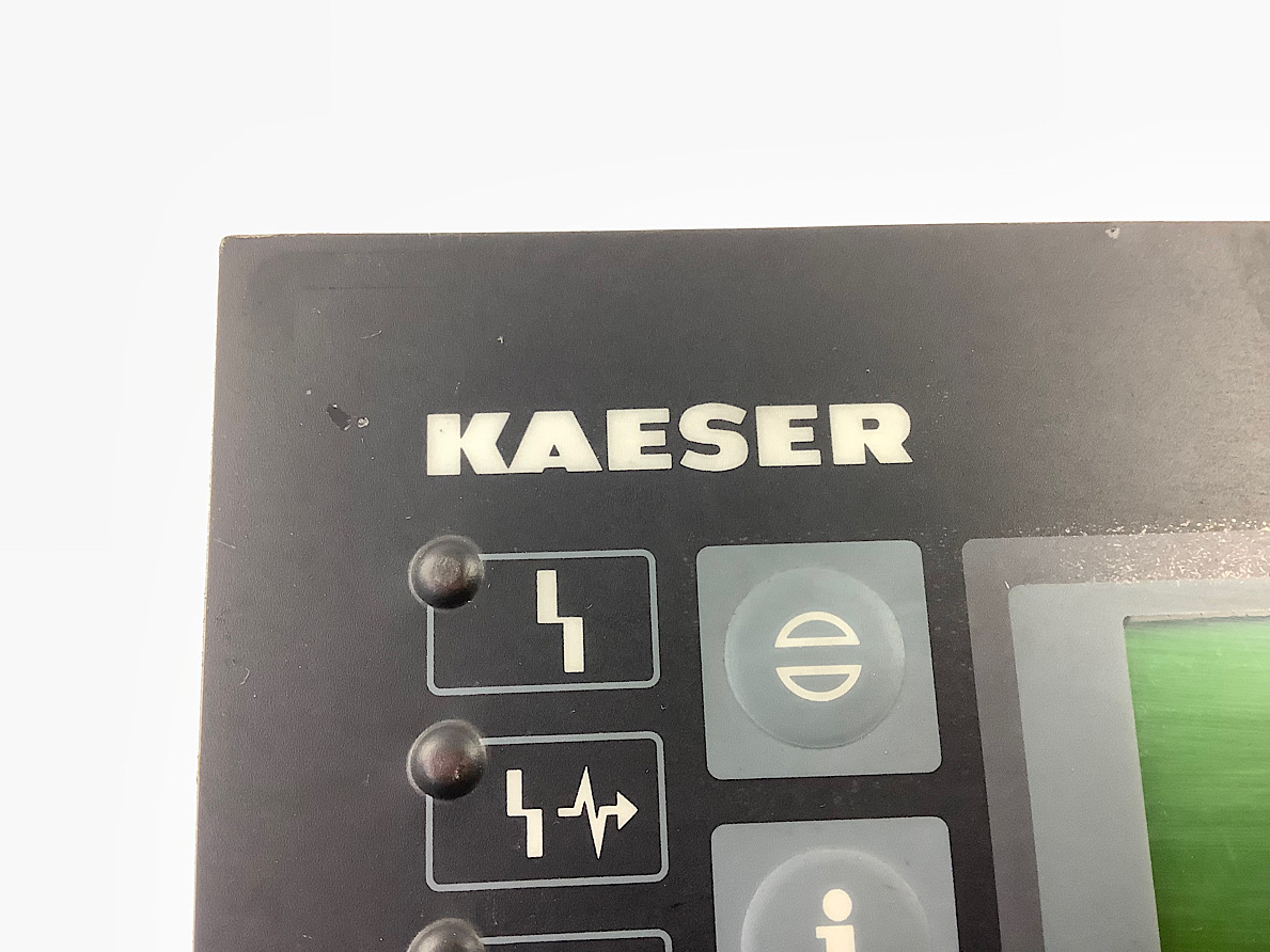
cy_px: 476
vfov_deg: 45.4
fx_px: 1137
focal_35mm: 31
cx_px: 635
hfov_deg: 58.3
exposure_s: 1/50
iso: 200
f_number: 2.4
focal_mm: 3.3
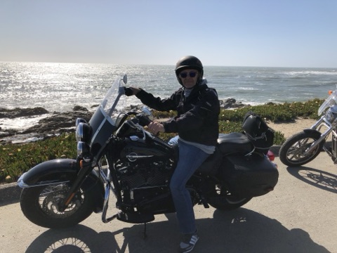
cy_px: 126
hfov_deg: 63.4
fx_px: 273
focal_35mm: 28
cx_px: 168
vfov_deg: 49.7
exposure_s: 1/6024
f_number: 1.8
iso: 25
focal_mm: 4
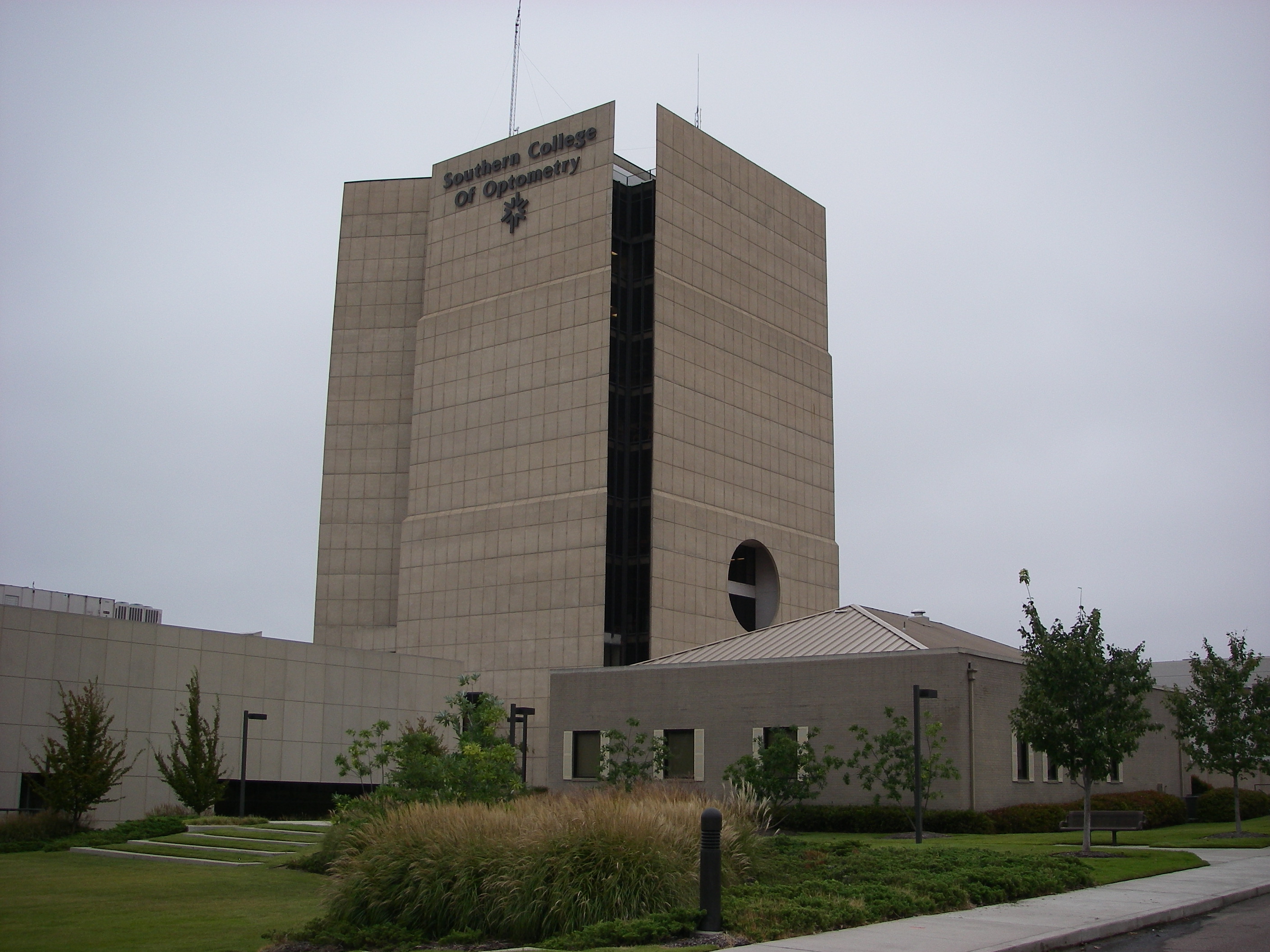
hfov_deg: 49.0
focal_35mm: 38
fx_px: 1394
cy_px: 476
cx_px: 635
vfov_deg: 37.7
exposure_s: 1/200
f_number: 3.3
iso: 64
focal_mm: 6.3
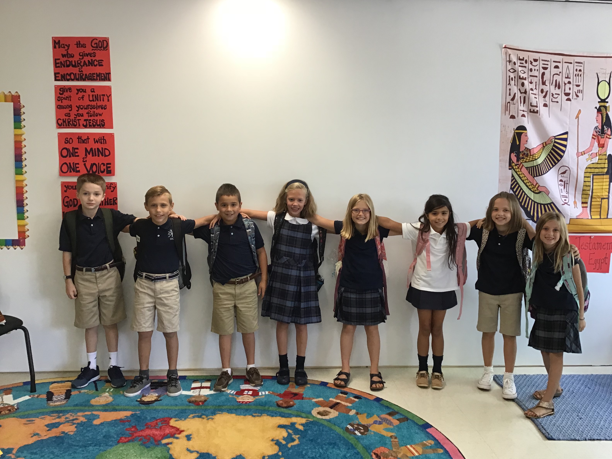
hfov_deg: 56.8
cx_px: 315
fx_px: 566
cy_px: 226
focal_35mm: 32
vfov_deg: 44.2
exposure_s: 1/30
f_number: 2.4
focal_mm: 3.3
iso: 50
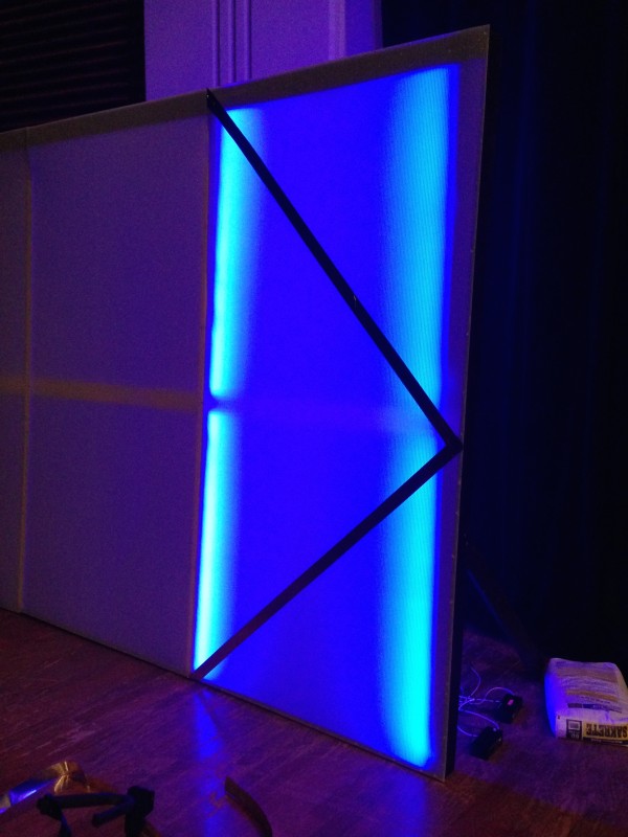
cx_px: 314
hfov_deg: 42.9
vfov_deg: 55.4
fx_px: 798
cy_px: 418
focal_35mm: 33
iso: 500
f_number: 2.4
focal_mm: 4.12
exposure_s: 1/15
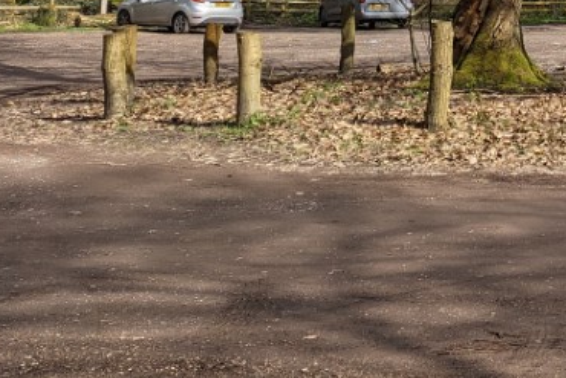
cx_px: 753
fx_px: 1274
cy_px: -204
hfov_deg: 22.2
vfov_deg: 15.5
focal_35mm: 81
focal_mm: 6.81
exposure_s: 1/2217
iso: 48
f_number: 1.85
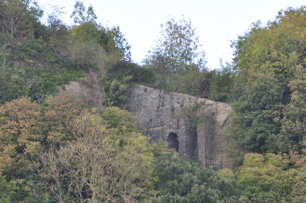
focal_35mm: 490
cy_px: 105
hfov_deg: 4.2
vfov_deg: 2.8
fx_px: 4159
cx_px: 146
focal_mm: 300
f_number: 9
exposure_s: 1/160
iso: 400
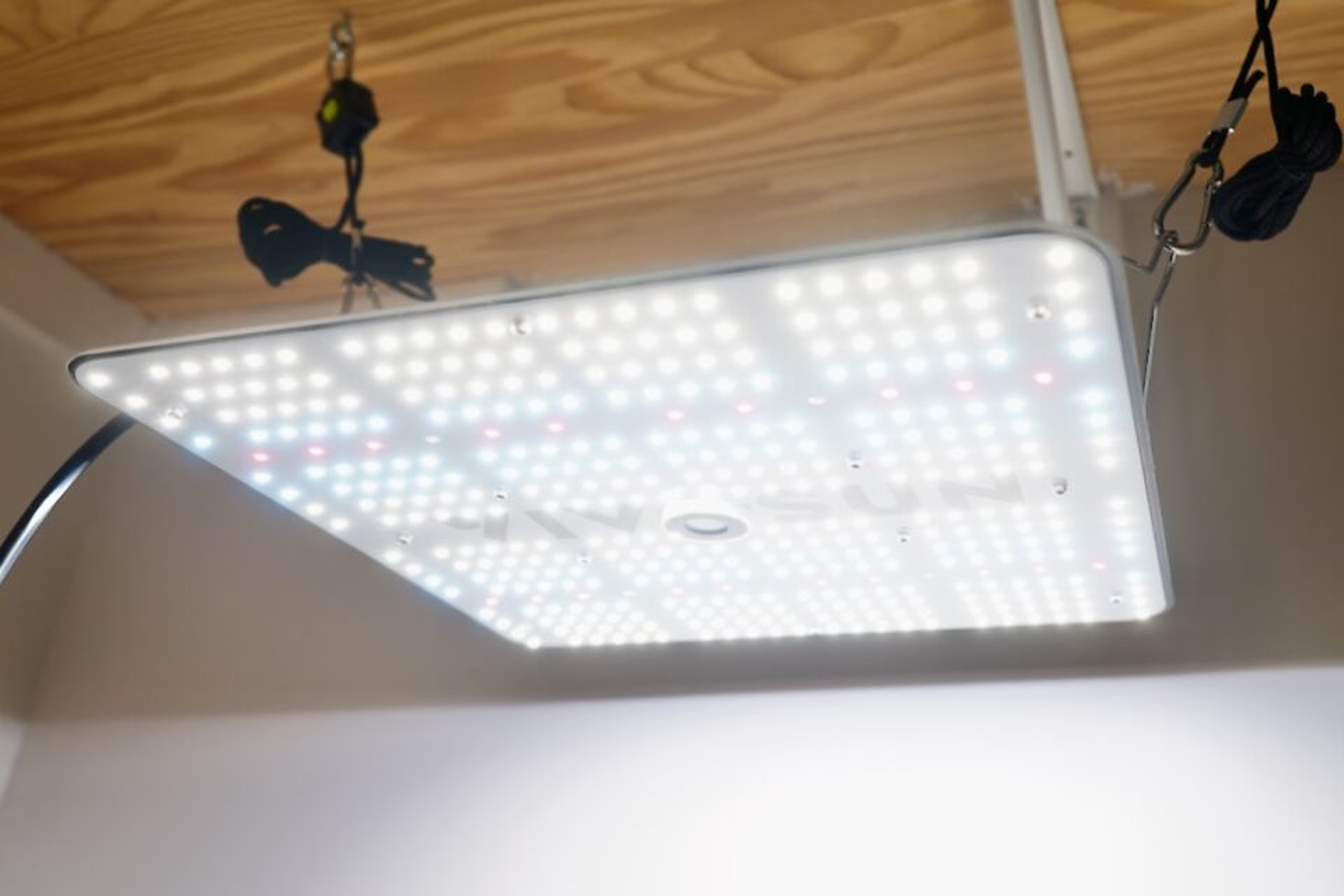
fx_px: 1083
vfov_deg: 45.0
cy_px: 448
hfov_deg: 63.7
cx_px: 672
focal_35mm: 29
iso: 200
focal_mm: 29
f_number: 3.5
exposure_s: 1/125
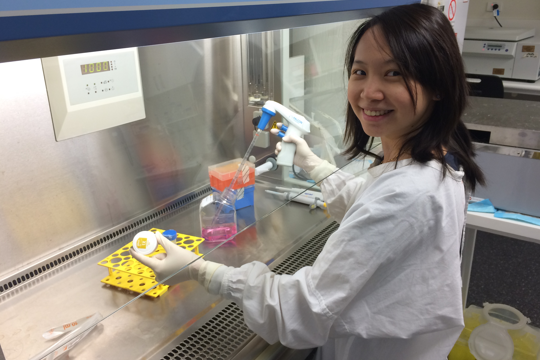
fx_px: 465
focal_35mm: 31
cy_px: 180
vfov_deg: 42.3
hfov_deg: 60.3
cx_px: 272
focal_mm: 4.15
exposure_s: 1/33
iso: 40
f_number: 2.2
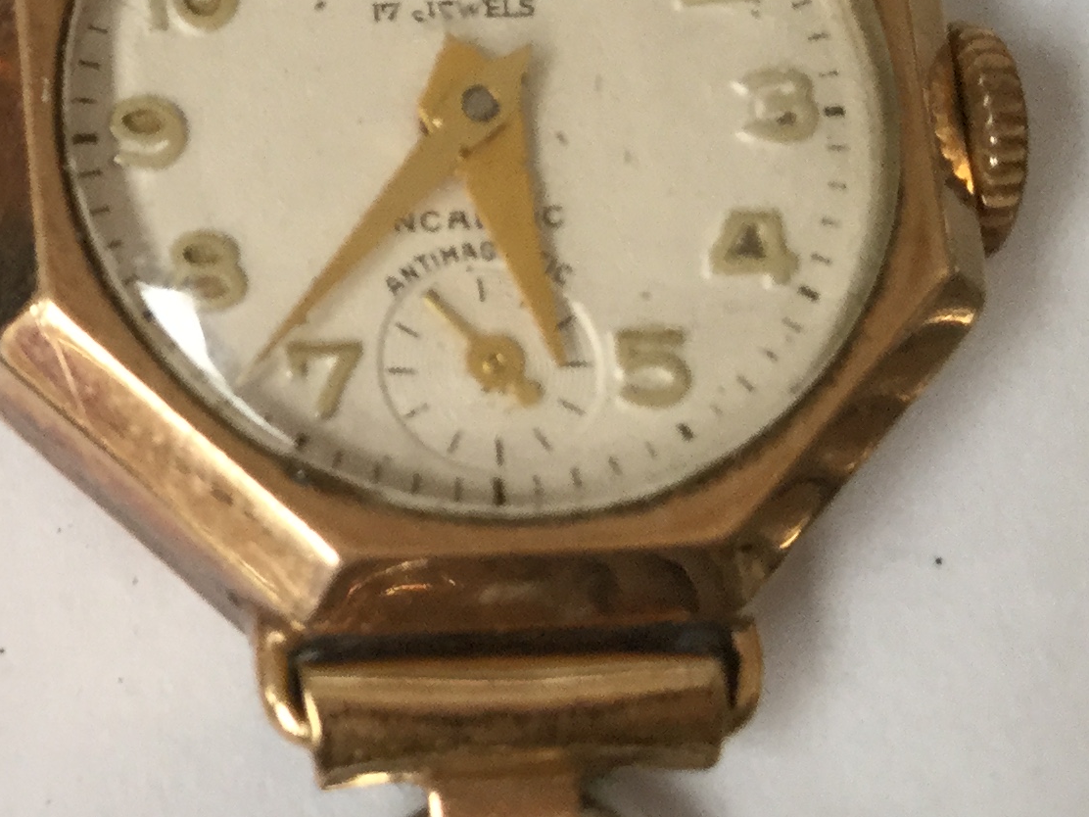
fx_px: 2863
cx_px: -333
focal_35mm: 91
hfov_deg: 19.8
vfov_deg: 16.2
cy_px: 330
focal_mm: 3.3
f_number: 2.4
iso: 32
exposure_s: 1/33
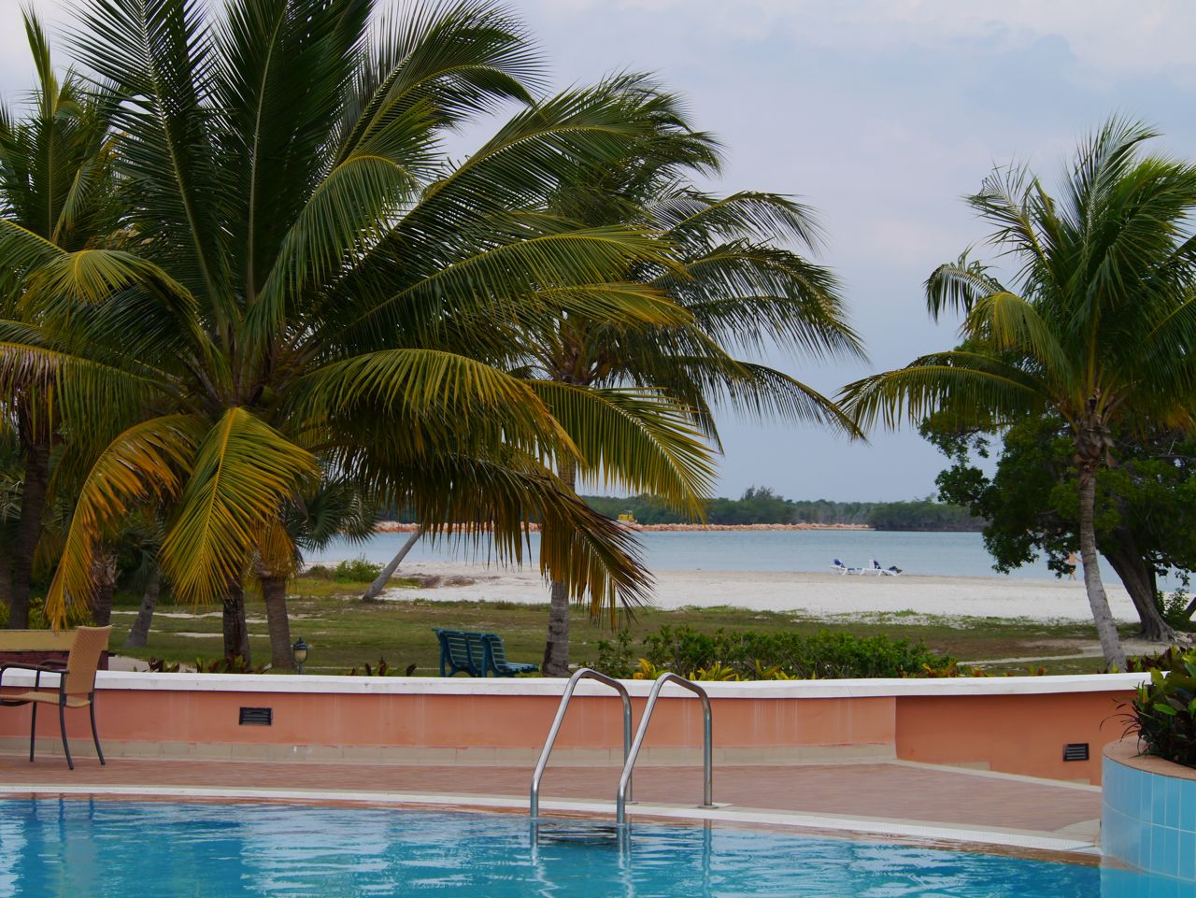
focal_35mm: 80
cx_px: 598
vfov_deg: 18.4
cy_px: 449
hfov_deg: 24.4
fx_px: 2765
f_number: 6.3
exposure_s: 1/320
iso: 160
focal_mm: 40
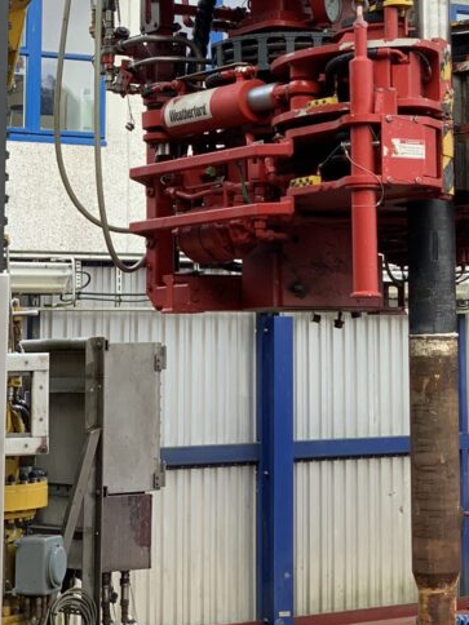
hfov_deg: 13.3
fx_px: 1987
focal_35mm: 110
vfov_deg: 17.6
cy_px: 72
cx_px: 439
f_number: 2.4
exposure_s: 1/122
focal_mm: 6
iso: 32
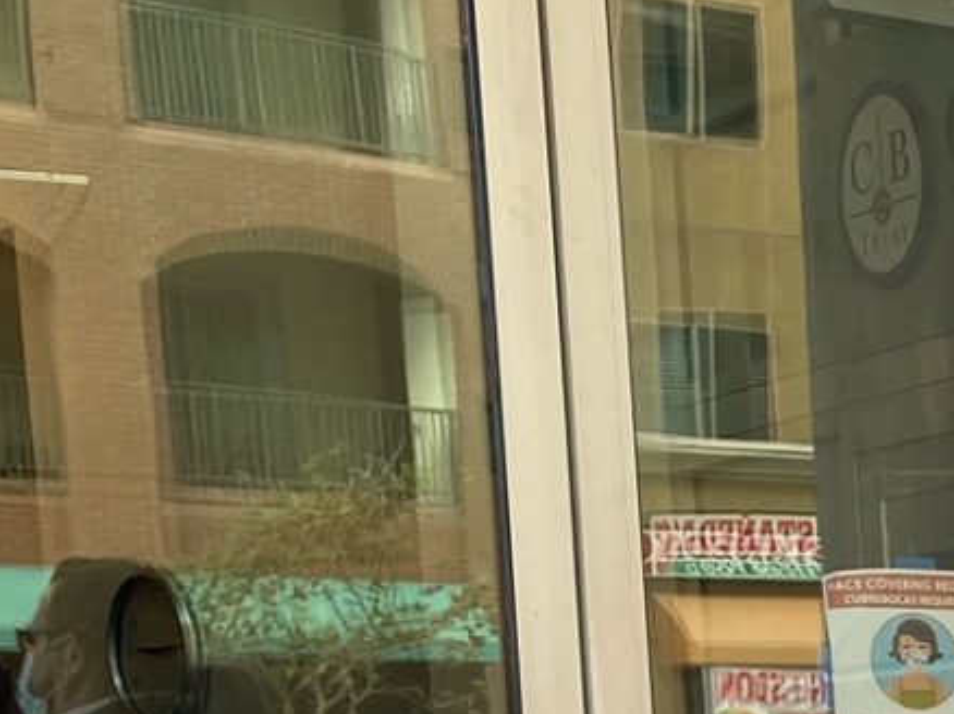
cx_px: 1862
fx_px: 3140
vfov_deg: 12.1
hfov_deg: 14.5
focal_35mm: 114
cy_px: 1212
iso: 32
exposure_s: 1/132
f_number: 1.8
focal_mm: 4.25
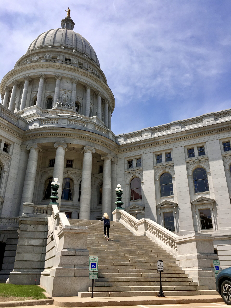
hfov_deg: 48.2
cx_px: 116
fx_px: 258
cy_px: 154
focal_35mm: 29
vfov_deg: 61.7
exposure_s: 1/2198
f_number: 2.2
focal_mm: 4.15
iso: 25
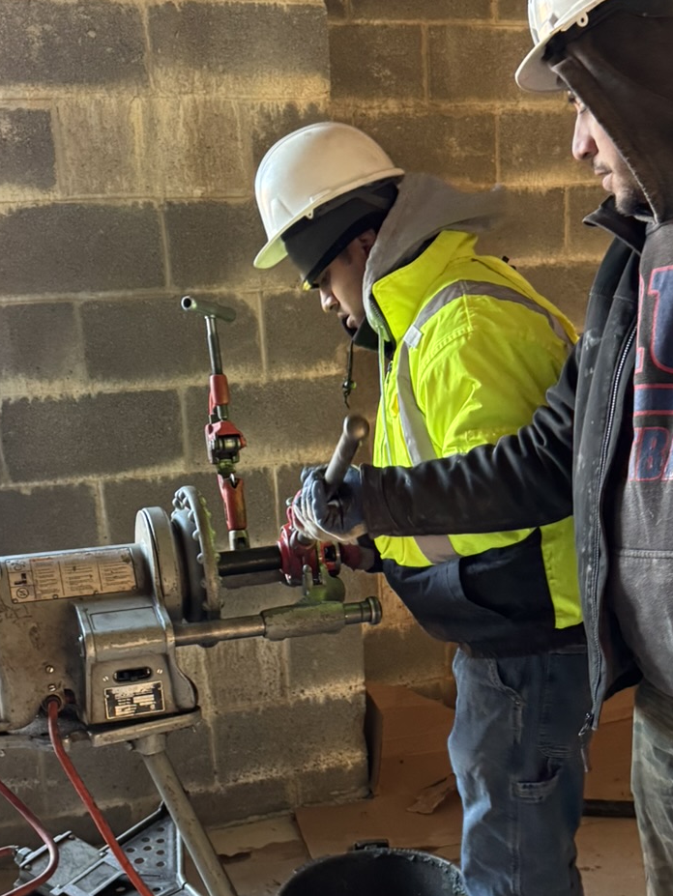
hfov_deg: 27.3
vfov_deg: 35.6
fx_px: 1373
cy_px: 626
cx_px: 459
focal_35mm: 53
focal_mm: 6.76
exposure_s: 1/60
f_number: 1.78
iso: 500
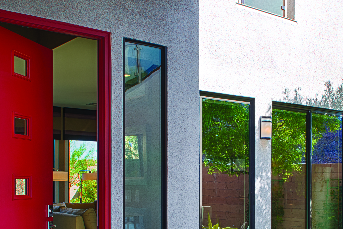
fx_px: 486
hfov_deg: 38.6
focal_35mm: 51
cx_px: 220
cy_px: 185
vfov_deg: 26.0
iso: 100
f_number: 11
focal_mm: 24
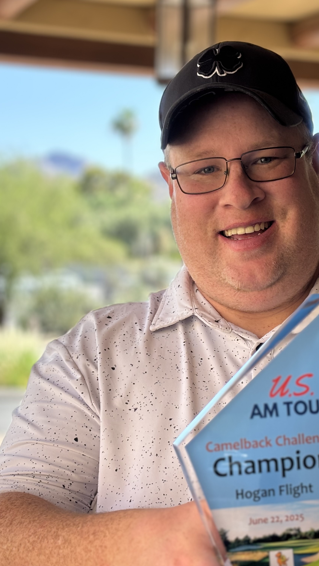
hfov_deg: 15.9
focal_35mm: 76
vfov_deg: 27.9
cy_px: 282
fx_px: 1143
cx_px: 183
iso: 32
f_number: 1.6
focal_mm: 5.96
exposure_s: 1/323
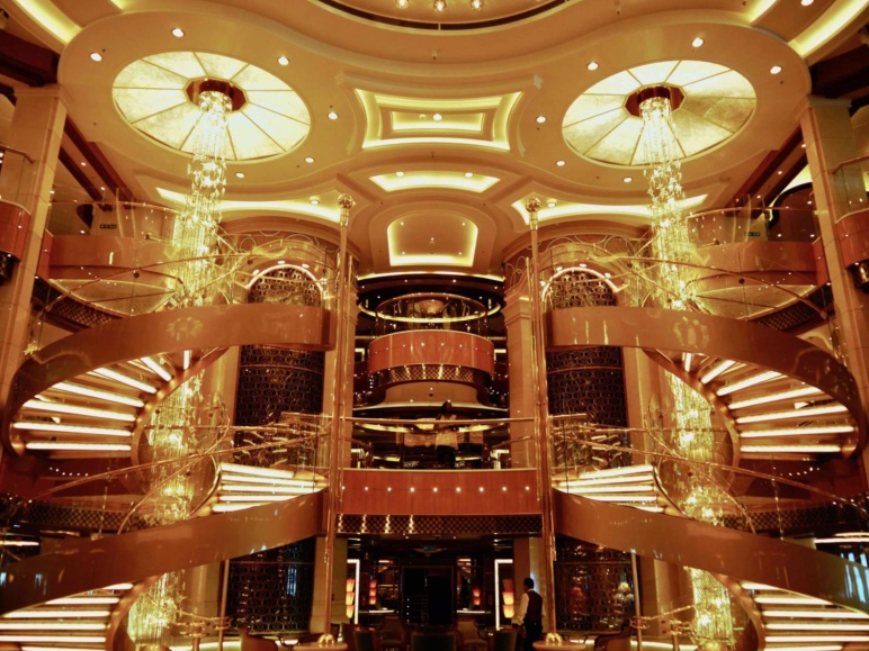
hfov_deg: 61.7
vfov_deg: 48.2
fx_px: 728
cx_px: 441
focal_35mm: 29
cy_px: 315
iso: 400
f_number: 3.5
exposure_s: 1/60
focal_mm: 14
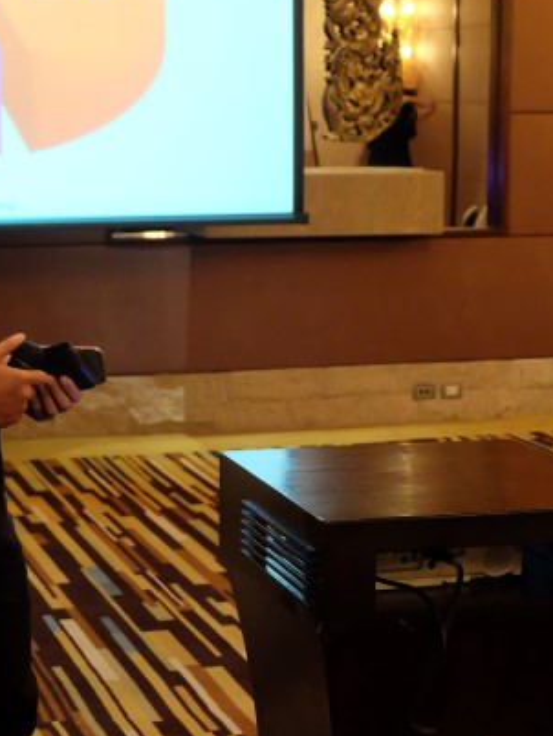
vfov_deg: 23.8
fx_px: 1745
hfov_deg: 18.0
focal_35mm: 82
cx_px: 223
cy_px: 304
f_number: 4.7
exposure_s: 1/75
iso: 6400
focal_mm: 29.5
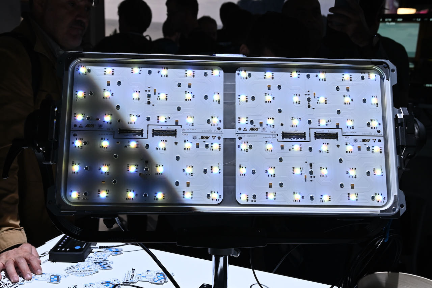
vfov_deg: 31.9
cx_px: 216
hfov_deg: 46.4
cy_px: 144
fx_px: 504
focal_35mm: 42
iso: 1250
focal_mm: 28
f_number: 5.6
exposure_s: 1/800
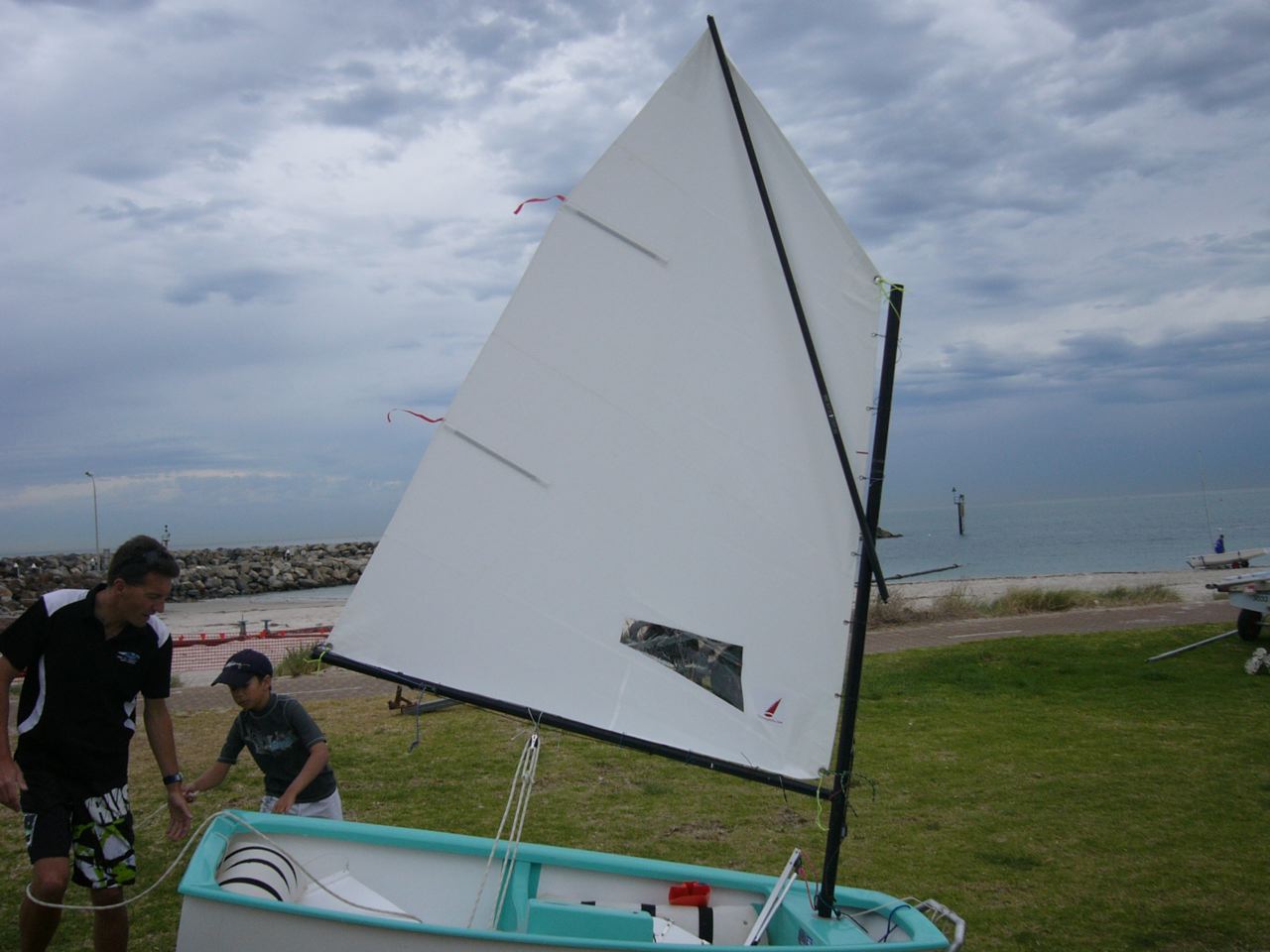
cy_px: 476
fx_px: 1284
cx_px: 635
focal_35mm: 35
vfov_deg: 40.7
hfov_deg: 52.6
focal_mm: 5.8
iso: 50
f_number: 2.8
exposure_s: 1/1300
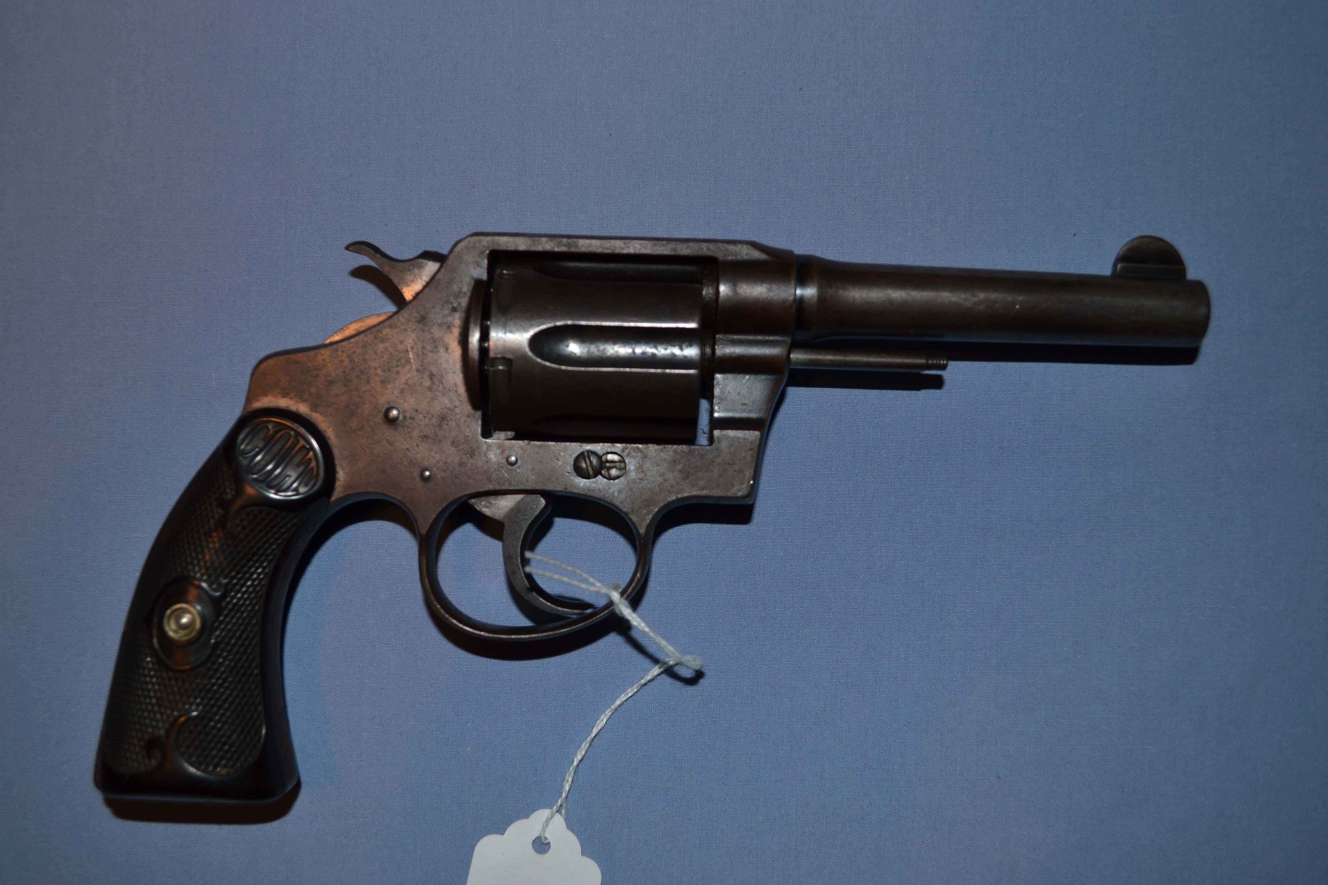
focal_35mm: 33
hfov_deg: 57.2
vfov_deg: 40.0
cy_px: 442
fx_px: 1217
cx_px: 664
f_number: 4
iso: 200
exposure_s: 1/60
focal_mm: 22
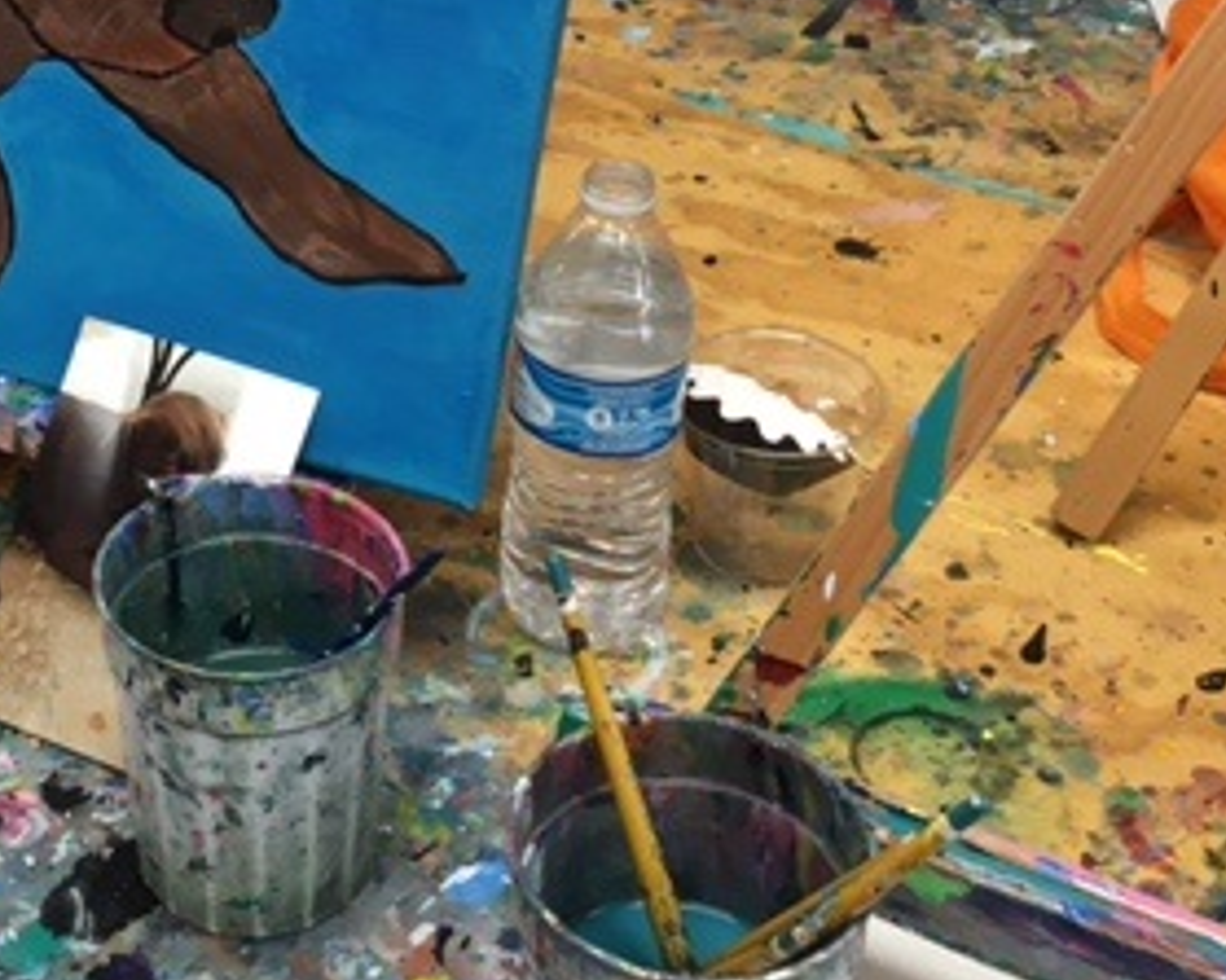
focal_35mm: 65
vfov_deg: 22.9
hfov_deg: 28.7
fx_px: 2358
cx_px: 286
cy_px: 101
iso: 50
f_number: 2.2
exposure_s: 1/30
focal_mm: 4.15
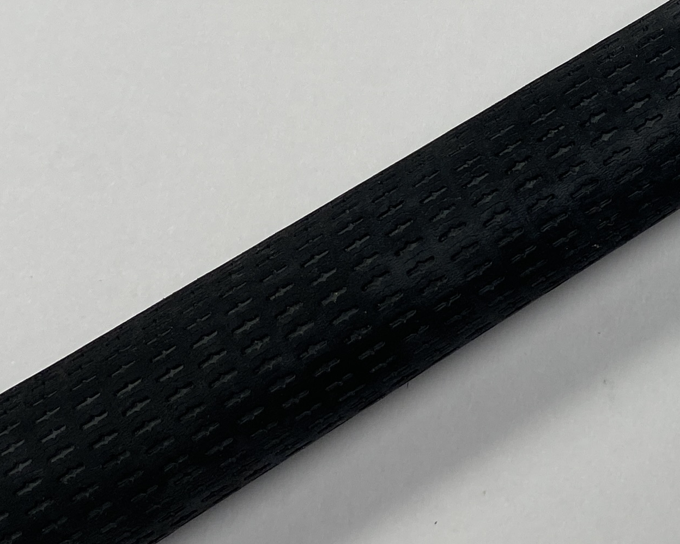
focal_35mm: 82
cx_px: 774
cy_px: 114
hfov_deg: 21.9
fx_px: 1650
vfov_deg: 18.6
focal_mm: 4.25
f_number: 1.8
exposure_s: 1/316
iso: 32
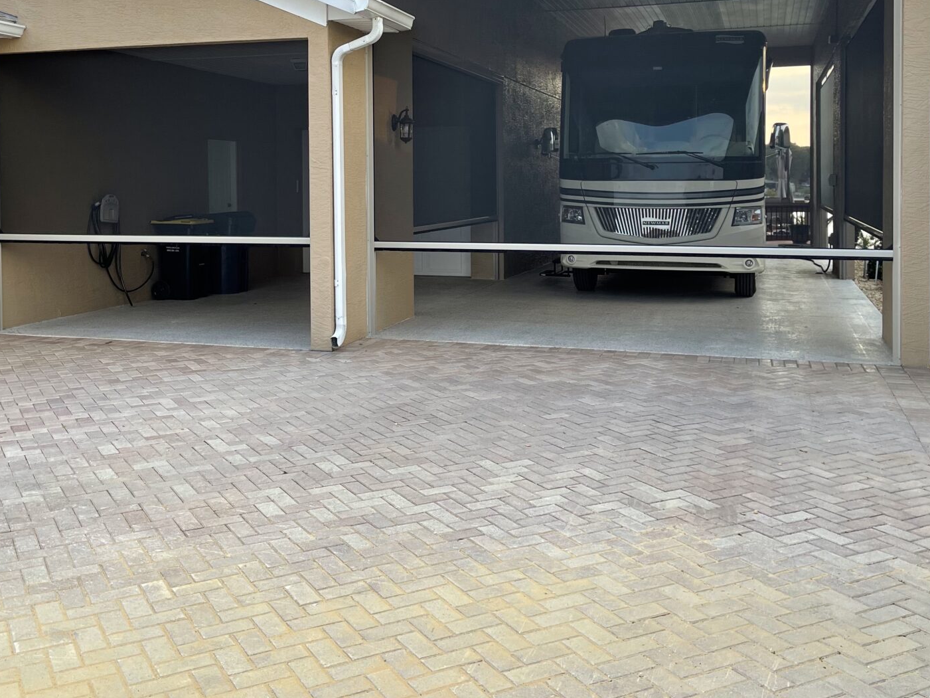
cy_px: 199
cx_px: 406
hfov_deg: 48.9
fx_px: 1021
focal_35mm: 38
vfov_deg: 37.1
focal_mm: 5.1
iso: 32
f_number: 1.6
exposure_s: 1/206
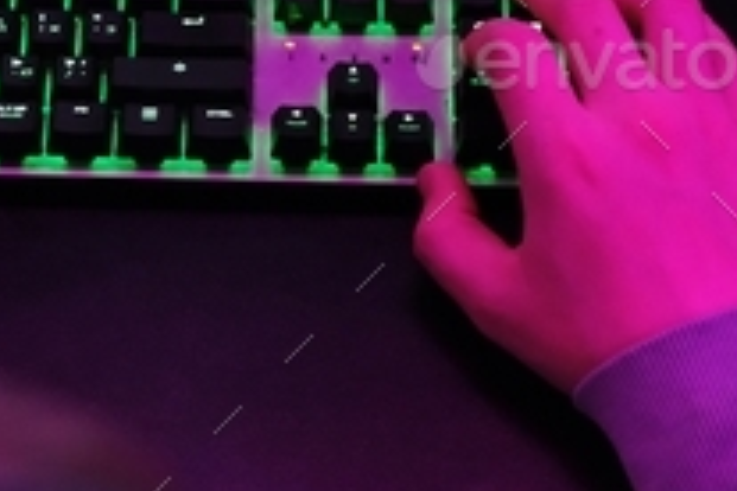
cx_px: 32
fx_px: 3091
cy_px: 229
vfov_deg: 9.1
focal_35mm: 151
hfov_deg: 13.4
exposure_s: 1/80
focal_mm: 35
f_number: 2
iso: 3200
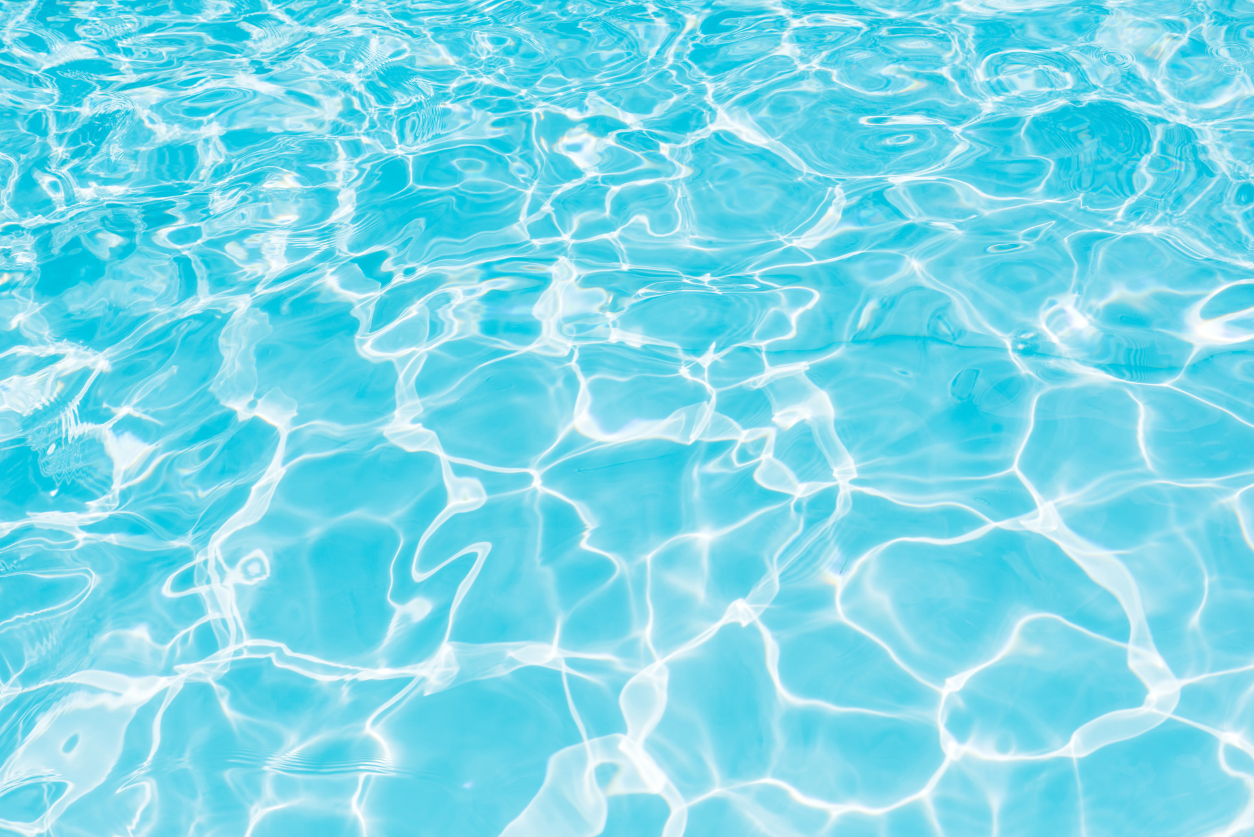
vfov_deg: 28.1
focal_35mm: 48
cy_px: 418
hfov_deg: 41.1
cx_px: 627
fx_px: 1672
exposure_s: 1/2000
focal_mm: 48
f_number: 11
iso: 200
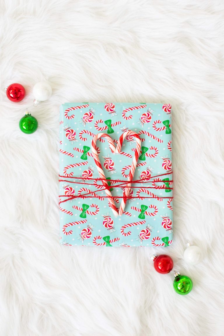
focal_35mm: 52
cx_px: 112
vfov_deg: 37.9
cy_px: 168
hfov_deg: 25.8
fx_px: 490
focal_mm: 35
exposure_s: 1/80
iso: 500
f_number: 4
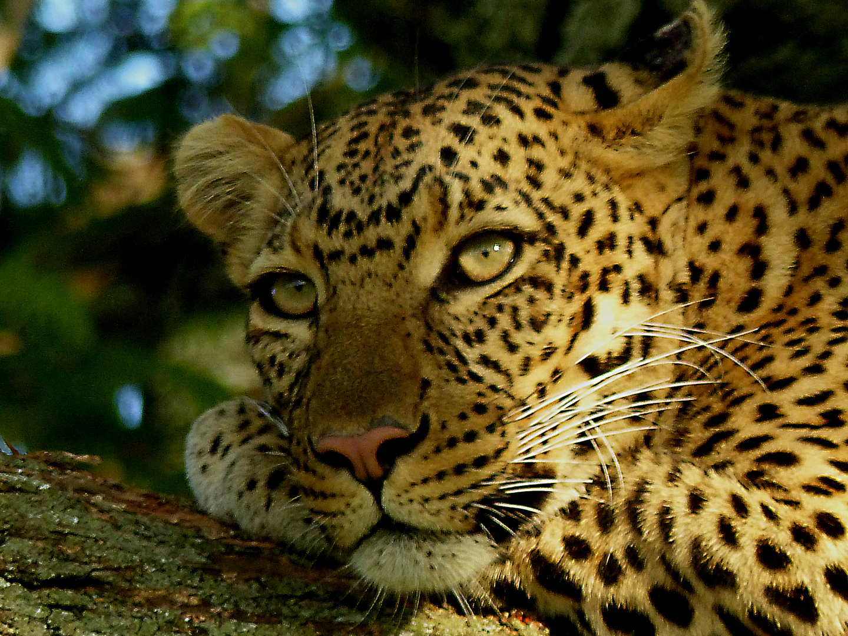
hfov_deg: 1.7
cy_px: 318
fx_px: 29397
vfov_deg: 1.2
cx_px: 424
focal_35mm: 1200
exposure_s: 1/250
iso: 320
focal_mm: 108
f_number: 3.5
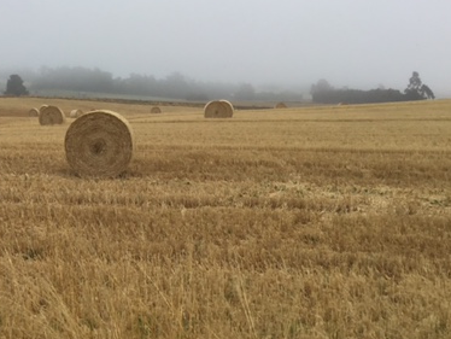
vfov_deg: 27.4
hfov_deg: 35.1
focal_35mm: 53
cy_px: 118
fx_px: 691
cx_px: 98
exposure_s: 1/708
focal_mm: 3.3
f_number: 2.4
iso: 25
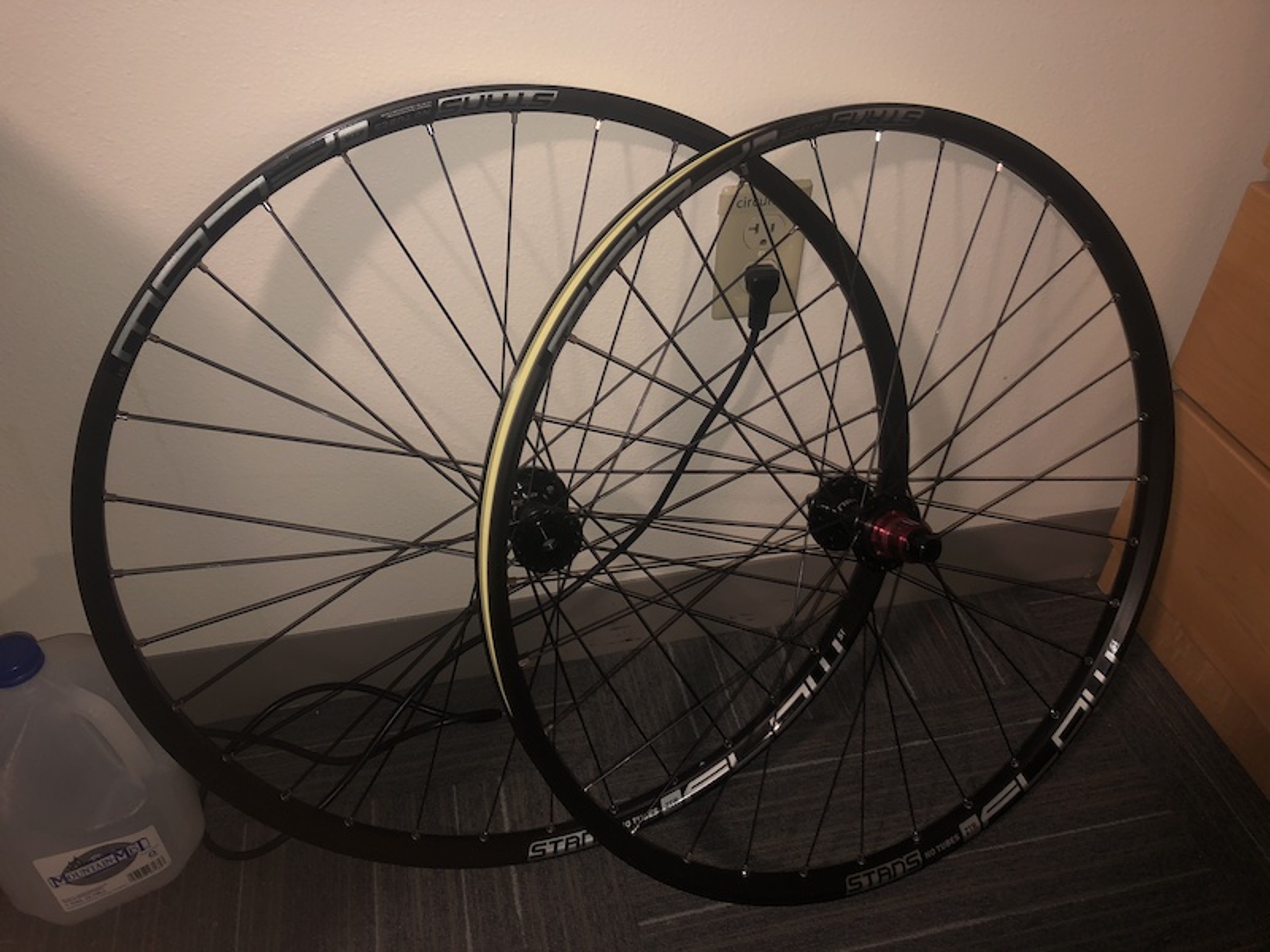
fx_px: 1027
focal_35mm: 28
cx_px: 635
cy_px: 476
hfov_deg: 63.4
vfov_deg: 49.7
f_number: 1.8
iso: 50
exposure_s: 1/4
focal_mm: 3.99
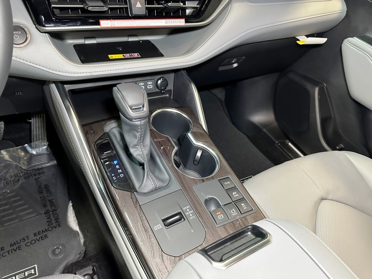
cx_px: 186
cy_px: 140
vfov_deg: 56.8
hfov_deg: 71.6
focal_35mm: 24
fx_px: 258
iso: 800
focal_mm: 6.86
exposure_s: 1/40
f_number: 1.78
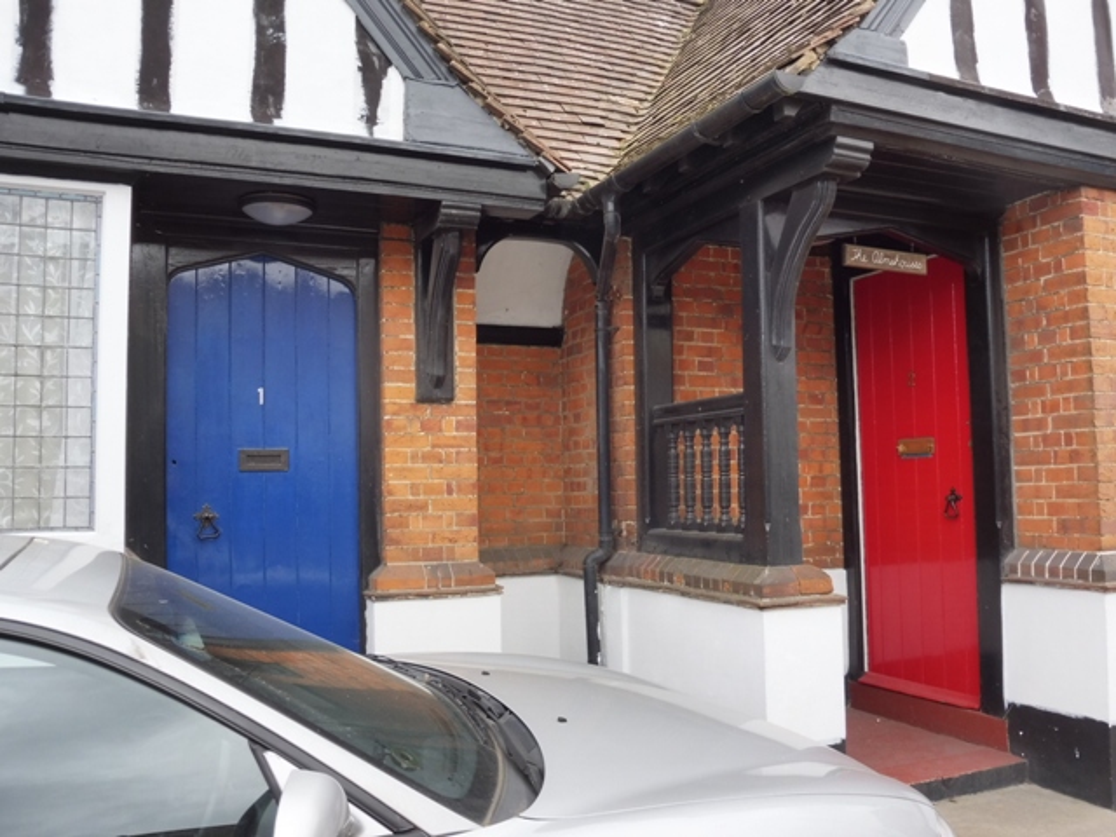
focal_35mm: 30
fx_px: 967
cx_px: 558
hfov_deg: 60.0
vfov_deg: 46.8
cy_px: 418
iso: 160
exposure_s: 1/60
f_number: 3.6
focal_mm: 5.4
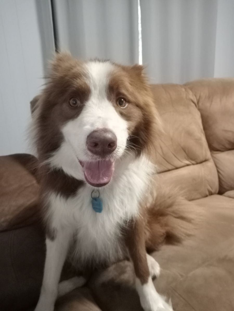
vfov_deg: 63.4
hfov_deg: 49.8
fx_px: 252
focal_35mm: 28
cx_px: 117
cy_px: 156
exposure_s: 1/100
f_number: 1.8
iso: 9600
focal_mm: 4.04
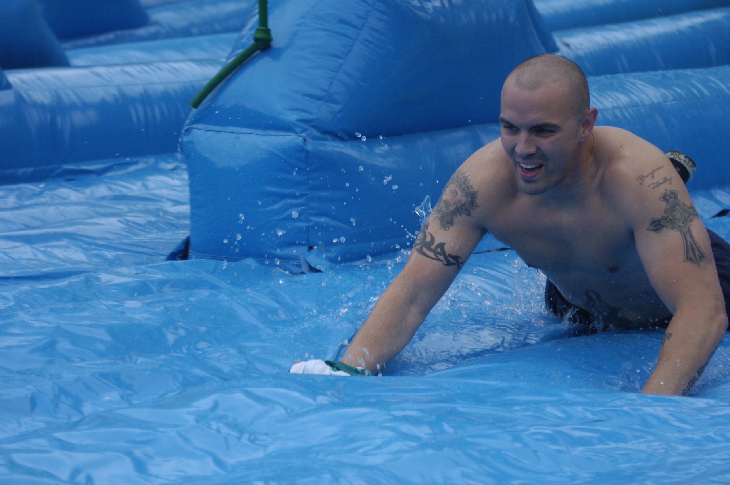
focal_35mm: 128
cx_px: 365
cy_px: 242
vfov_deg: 10.7
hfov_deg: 16.1
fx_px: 2583
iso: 200
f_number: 4.5
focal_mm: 85
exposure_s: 1/320
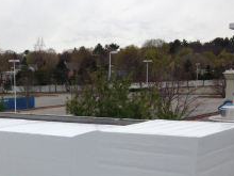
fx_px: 487
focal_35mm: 72
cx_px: 44
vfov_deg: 20.0
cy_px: 161
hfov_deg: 26.5
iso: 50
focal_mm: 4.12
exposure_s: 1/306
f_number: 2.4
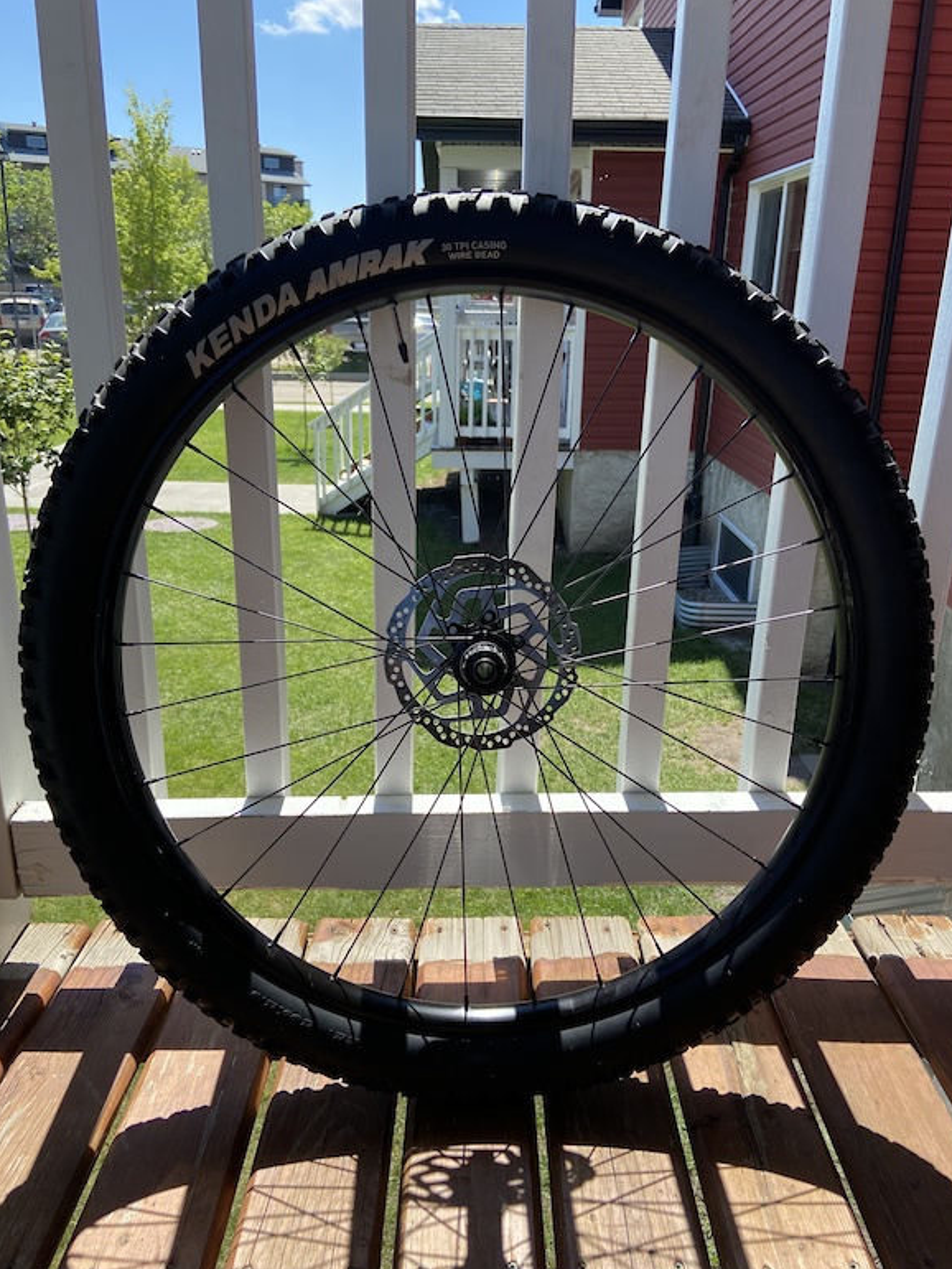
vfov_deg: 65.3
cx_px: 491
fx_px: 990
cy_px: 643
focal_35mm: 27
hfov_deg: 51.4
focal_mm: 4.25
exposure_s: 1/1124
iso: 32
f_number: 1.8
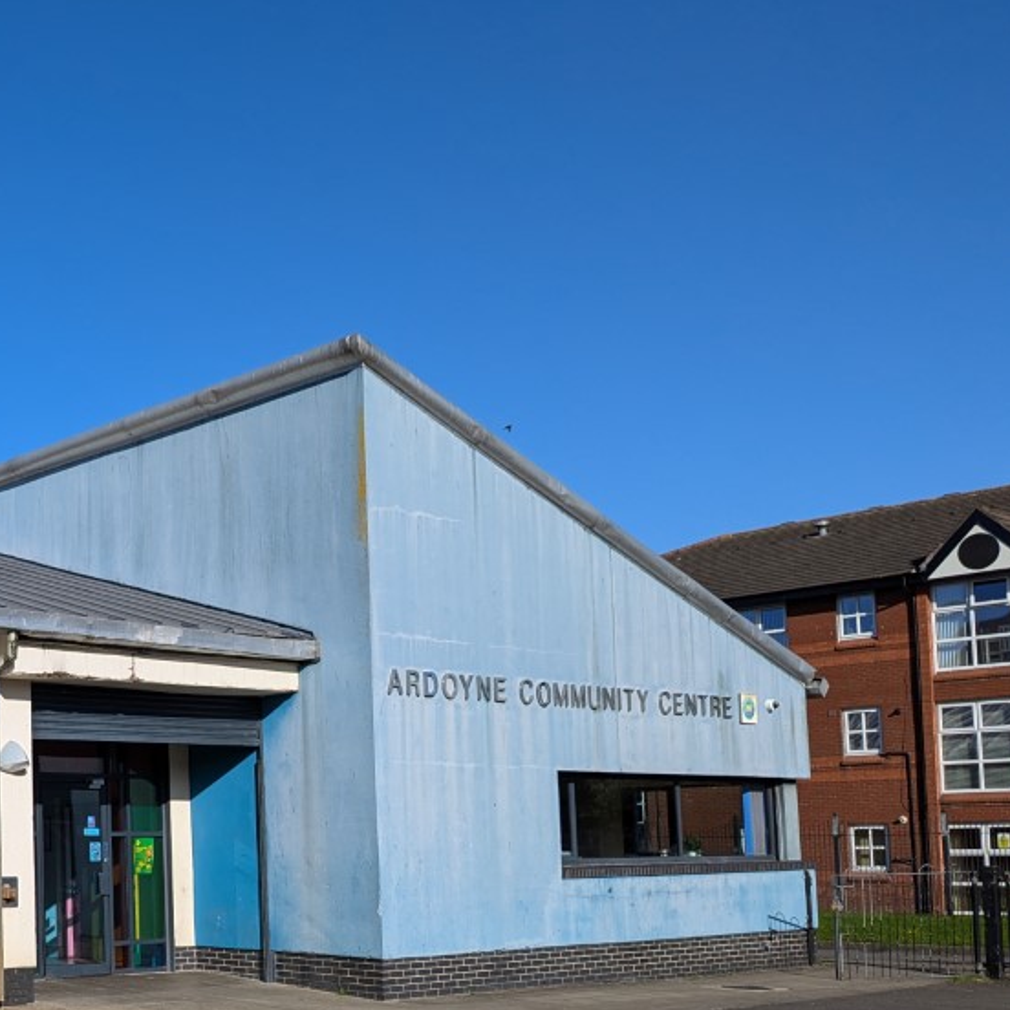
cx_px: -70
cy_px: 728
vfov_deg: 36.1
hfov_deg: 32.8
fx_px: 1518
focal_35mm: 46
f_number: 1.85
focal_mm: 6.81
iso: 47
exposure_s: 1/3333
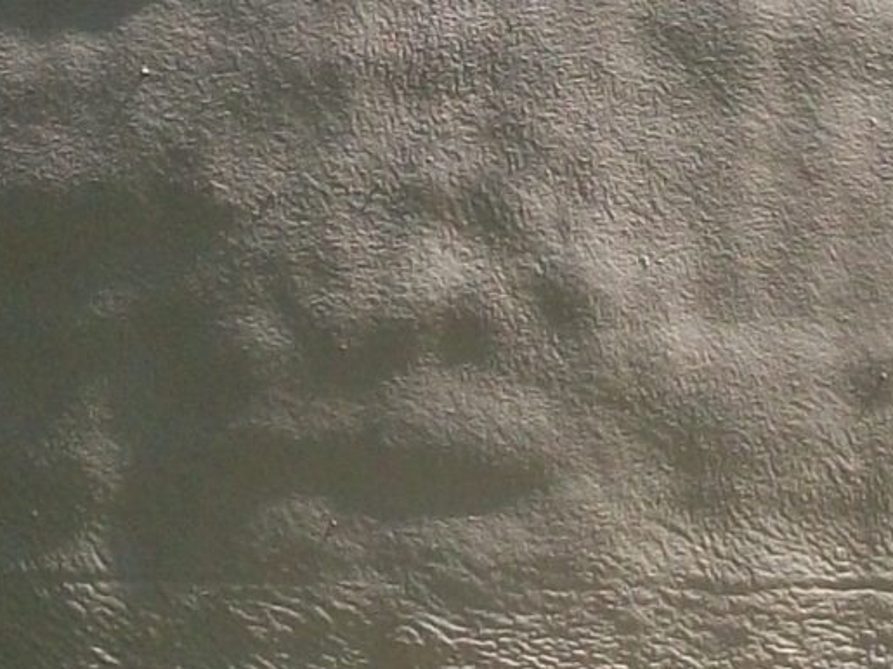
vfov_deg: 9.2
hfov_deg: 12.4
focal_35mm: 159
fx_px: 4101
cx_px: 544
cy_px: -222
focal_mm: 5.7
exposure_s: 1/320
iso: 80
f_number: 5.5
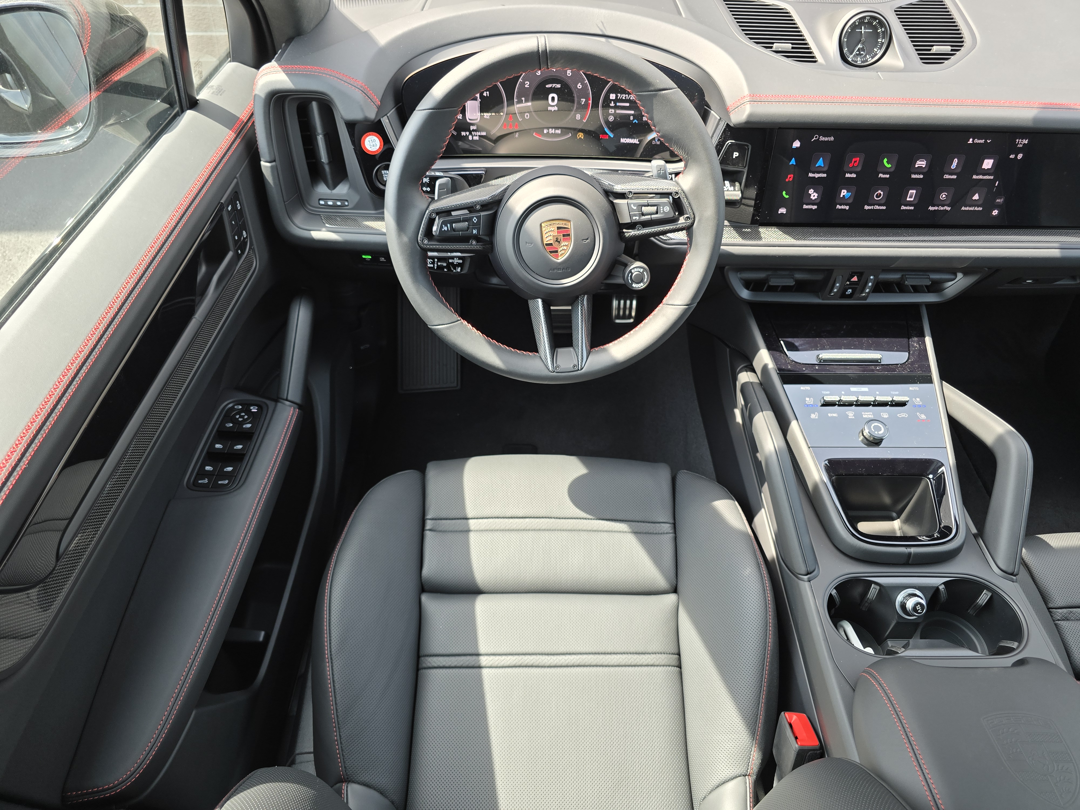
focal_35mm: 23
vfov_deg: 58.9
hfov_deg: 73.9
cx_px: 540
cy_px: 405
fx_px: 718
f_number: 1.7
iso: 50
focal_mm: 6.3
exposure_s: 1/180
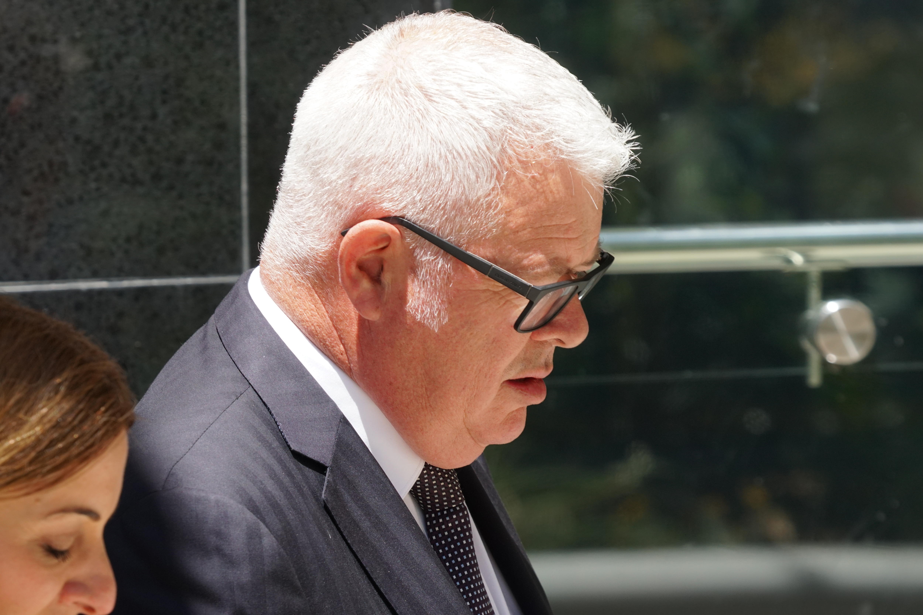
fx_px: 7037
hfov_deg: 7.5
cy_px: 308
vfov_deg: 5.0
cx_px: 462
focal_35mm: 274
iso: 500
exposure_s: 1/1000
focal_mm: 183
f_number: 6.3
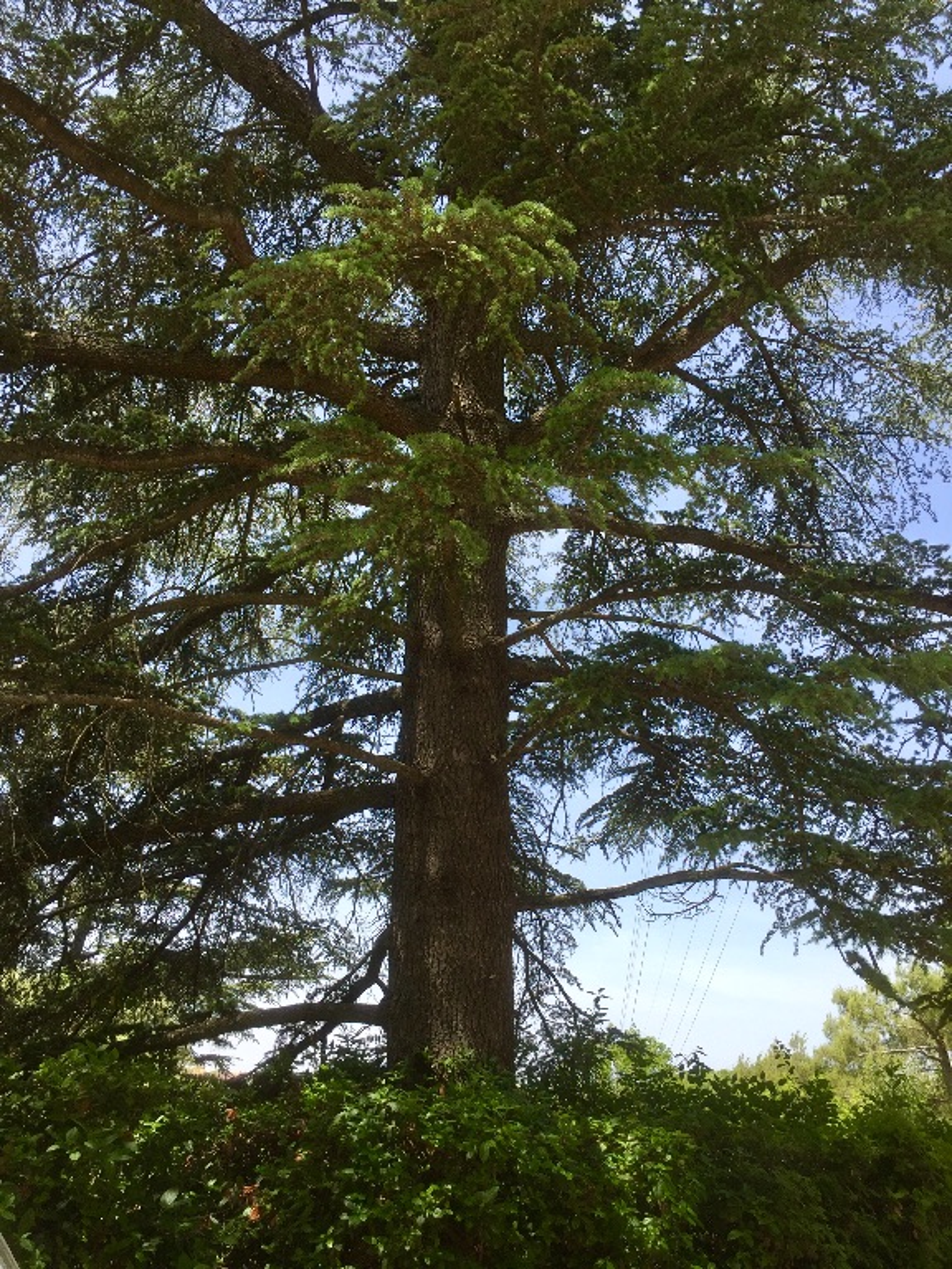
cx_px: 476
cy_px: 634
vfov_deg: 61.7
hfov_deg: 48.2
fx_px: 1063
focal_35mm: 29
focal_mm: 4.15
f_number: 2.2
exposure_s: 1/791
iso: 32
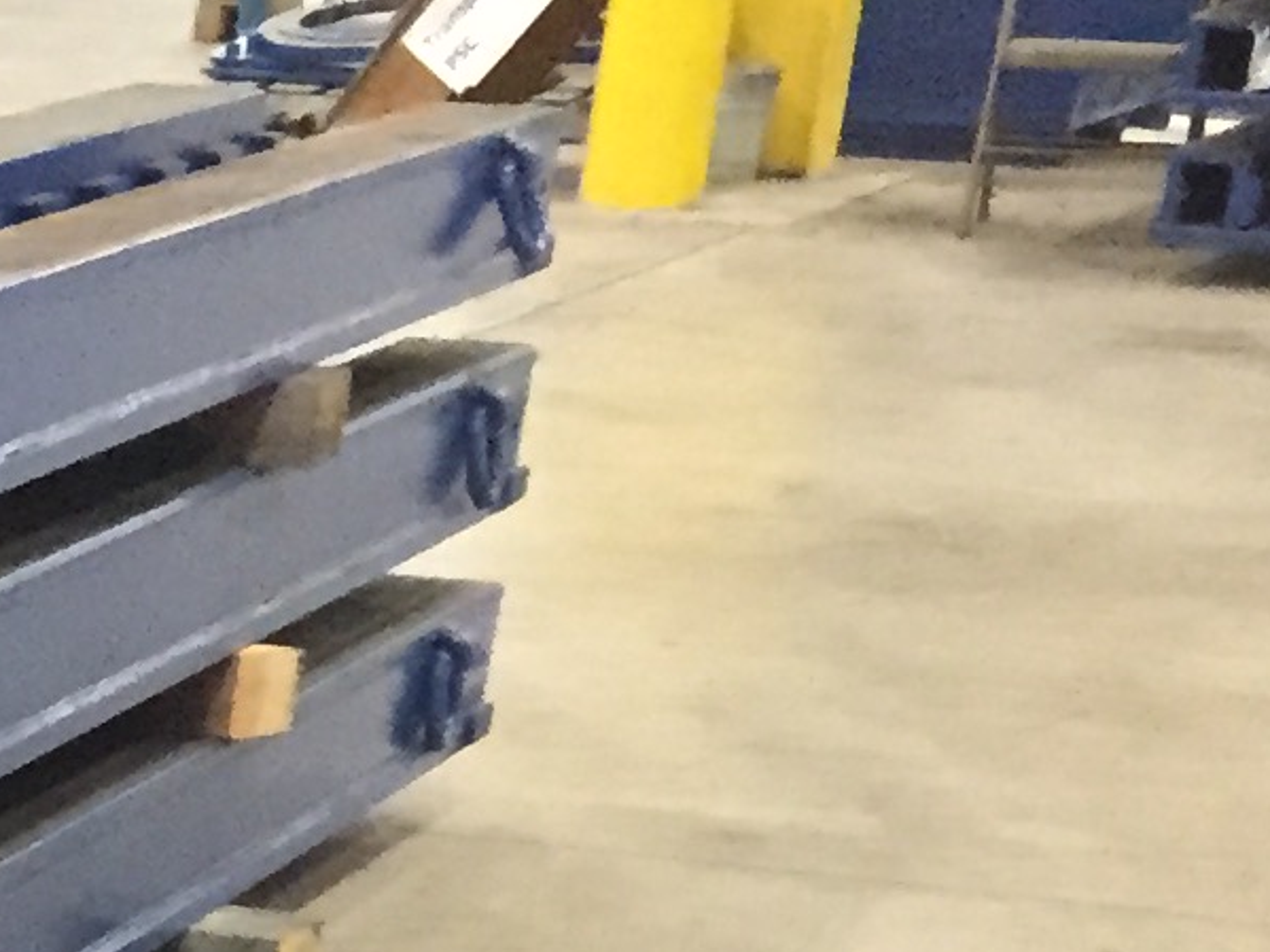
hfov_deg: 10.9
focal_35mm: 158
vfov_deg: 8.6
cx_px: -1635
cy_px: 2220
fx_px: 5796
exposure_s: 1/30
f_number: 2.2
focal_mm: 4.15
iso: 250
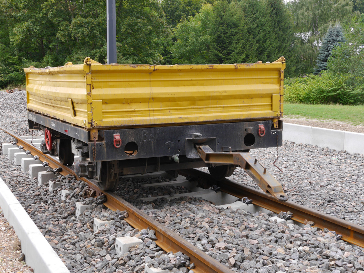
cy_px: 136
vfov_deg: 28.0
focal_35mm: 52
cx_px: 182
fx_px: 547
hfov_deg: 36.8
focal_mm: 26
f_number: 8
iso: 400
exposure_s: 1/200
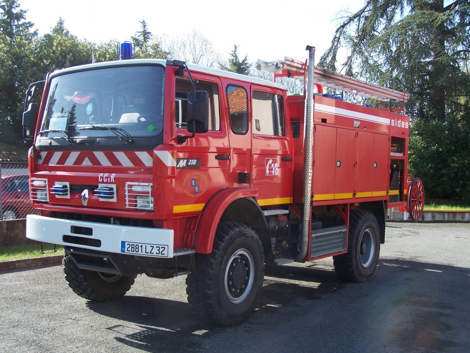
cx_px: 235
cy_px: 176
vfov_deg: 30.3
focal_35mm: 48
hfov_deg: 39.7
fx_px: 652
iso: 80
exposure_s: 1/350
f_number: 3
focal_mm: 8
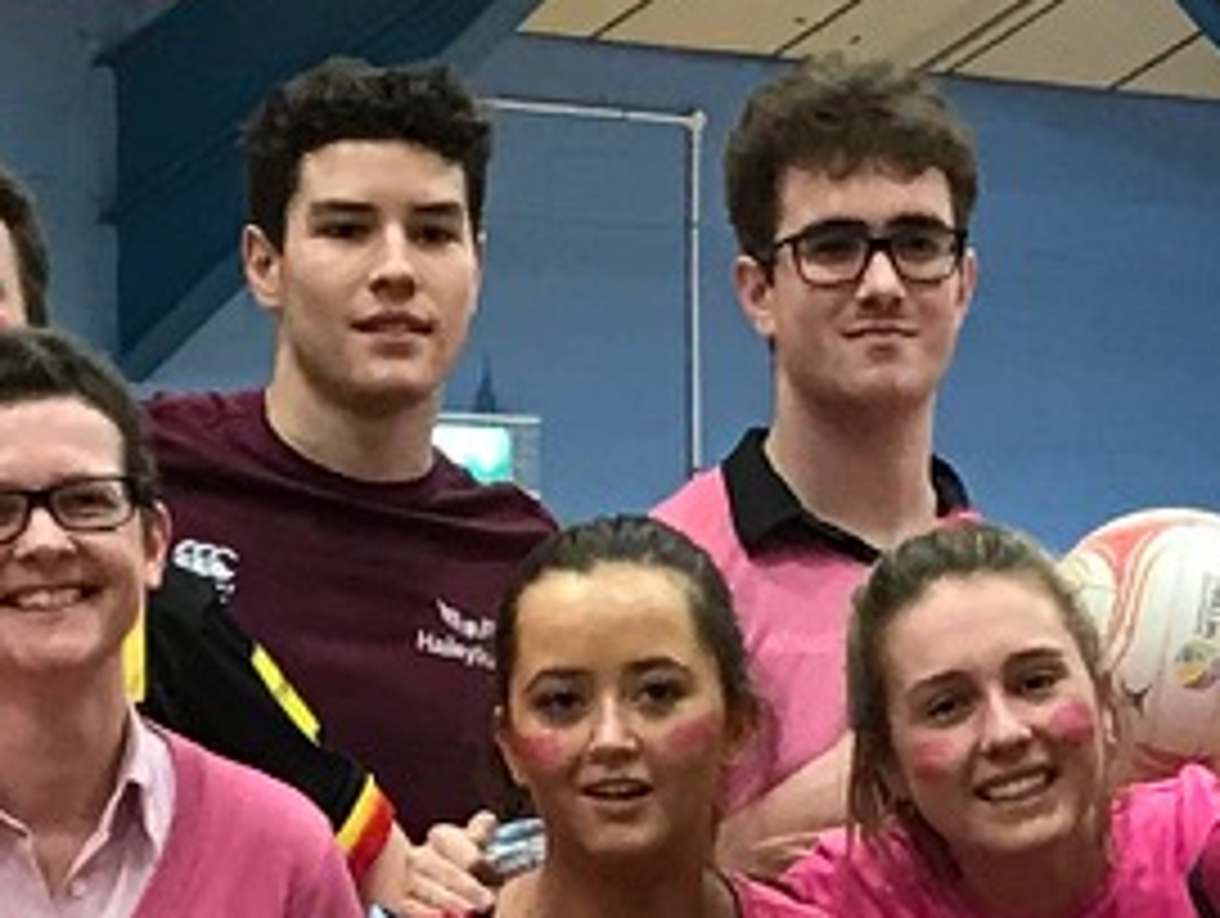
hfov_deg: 9.5
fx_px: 7340
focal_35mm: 208
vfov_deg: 7.0
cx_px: 599
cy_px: 1584
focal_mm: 3.99
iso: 50
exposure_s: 1/17
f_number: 1.8
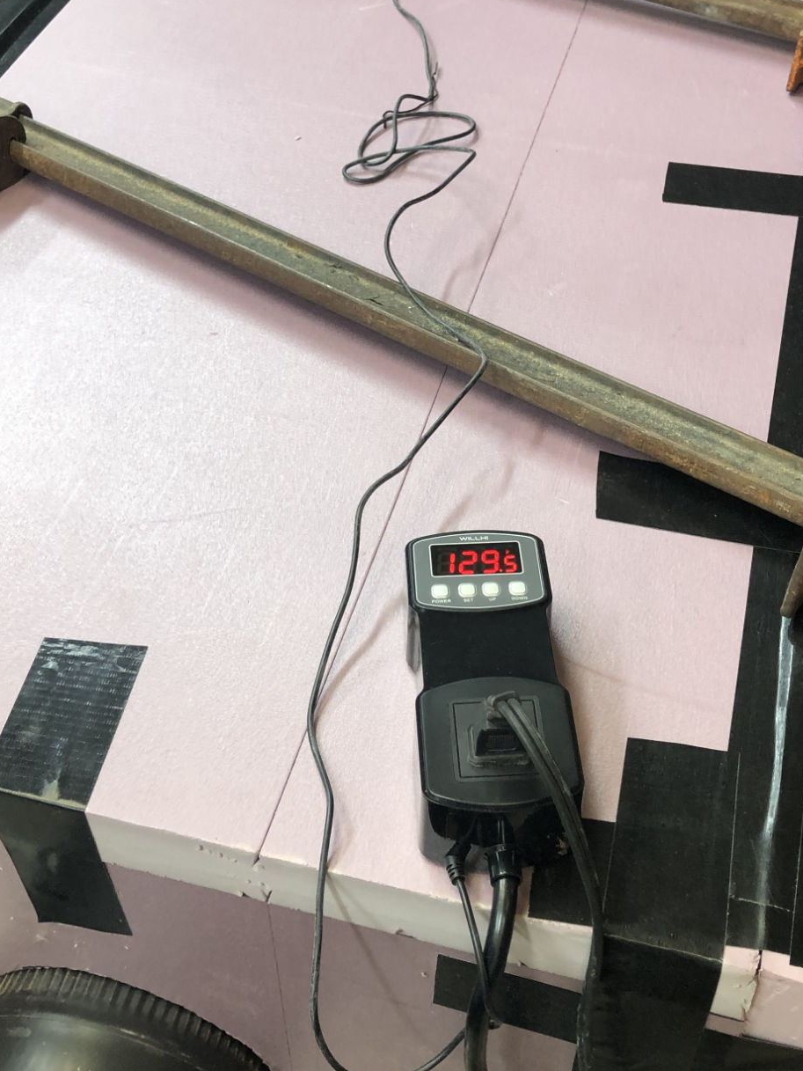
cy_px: 423
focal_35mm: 46
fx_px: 1423
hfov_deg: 31.5
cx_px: 447
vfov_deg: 41.0
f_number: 1.8
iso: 25
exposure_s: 1/40
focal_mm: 4
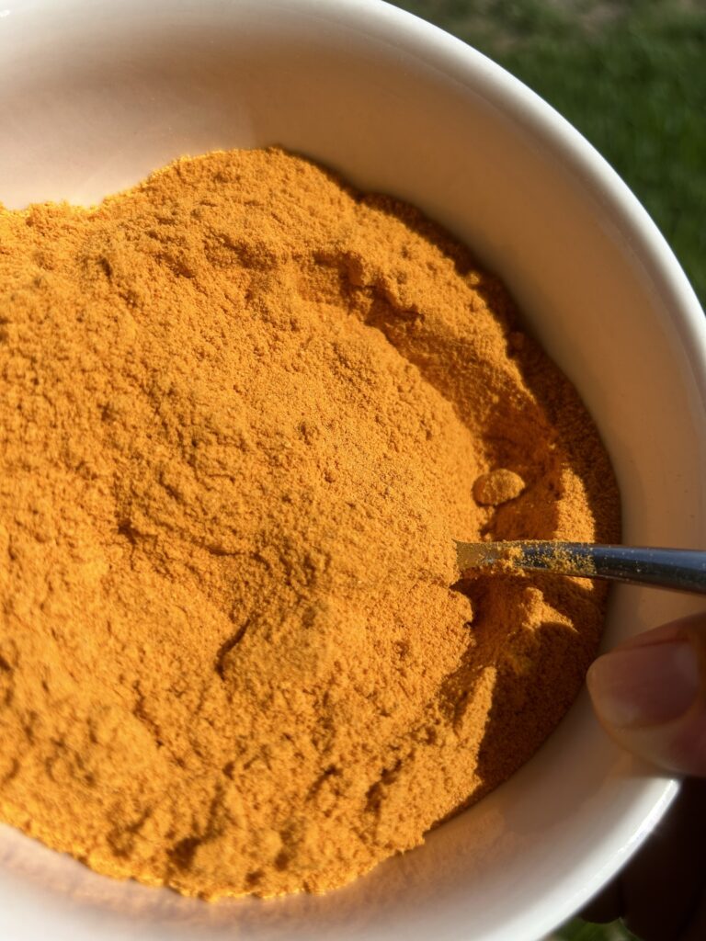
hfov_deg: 53.1
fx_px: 707
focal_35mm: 26
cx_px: 353
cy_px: 470
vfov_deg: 67.3
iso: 50
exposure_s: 1/6579
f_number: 1.5
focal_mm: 5.7
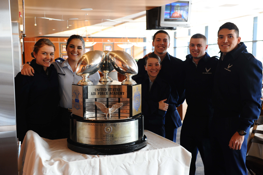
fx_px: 321
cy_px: 88
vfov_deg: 30.5
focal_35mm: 44
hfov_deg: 44.5
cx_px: 132
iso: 1250
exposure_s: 1/80
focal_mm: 44
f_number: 4.5
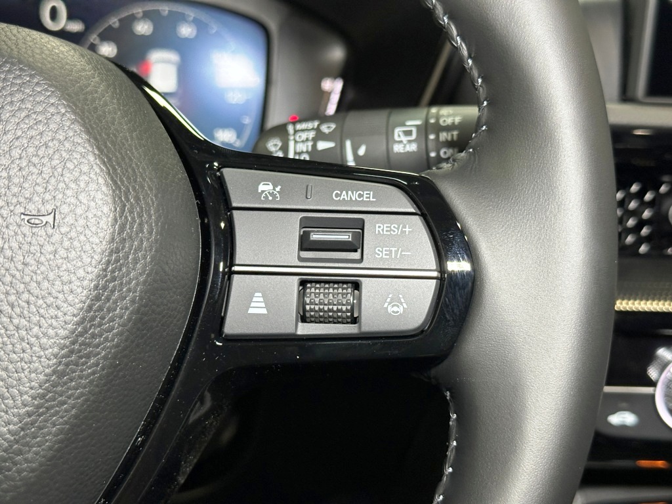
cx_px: 336
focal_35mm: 48
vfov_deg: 30.3
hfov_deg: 39.7
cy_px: 252
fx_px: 932
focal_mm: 6.86
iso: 400
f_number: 1.78
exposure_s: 1/40
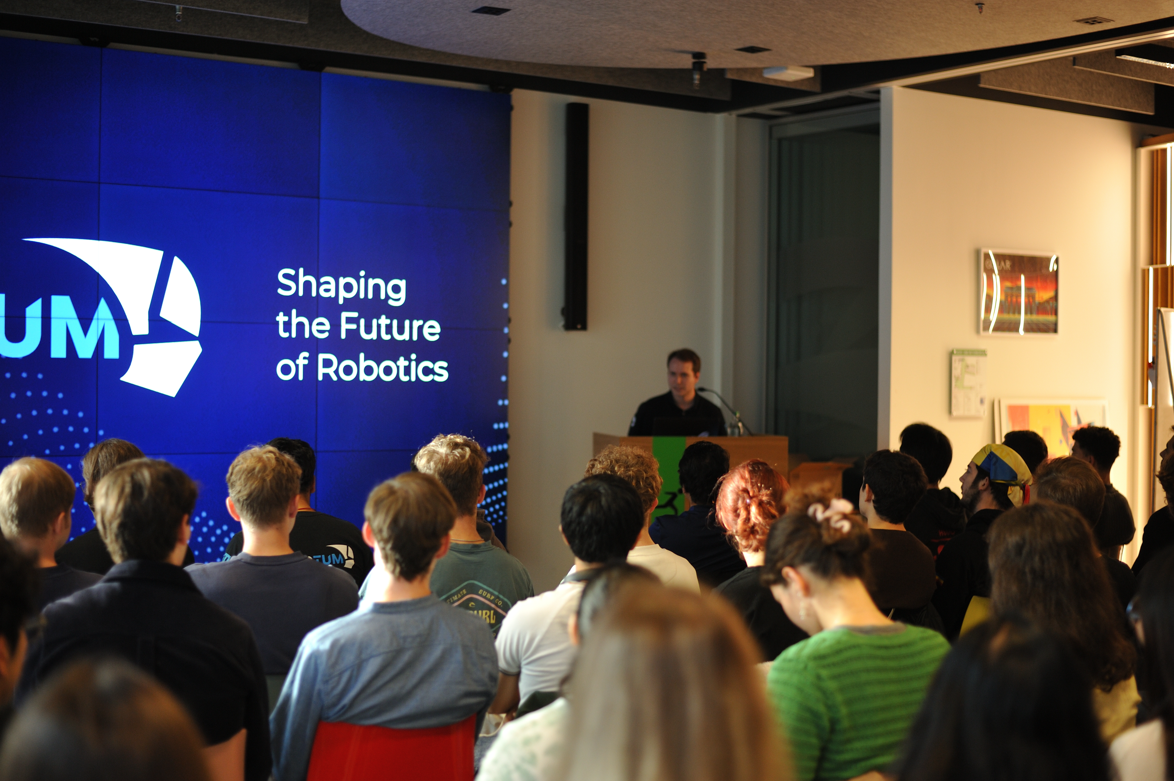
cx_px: 587
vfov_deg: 27.0
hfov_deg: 39.6
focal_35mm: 50
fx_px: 1629
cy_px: 390
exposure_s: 1/160
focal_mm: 50
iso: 720
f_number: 1.8
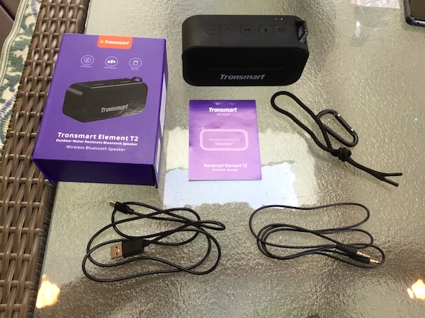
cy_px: 159
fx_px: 381
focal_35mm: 31
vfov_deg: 45.4
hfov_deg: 58.4
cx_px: 212
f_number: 2.4
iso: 25
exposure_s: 1/30
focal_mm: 3.3
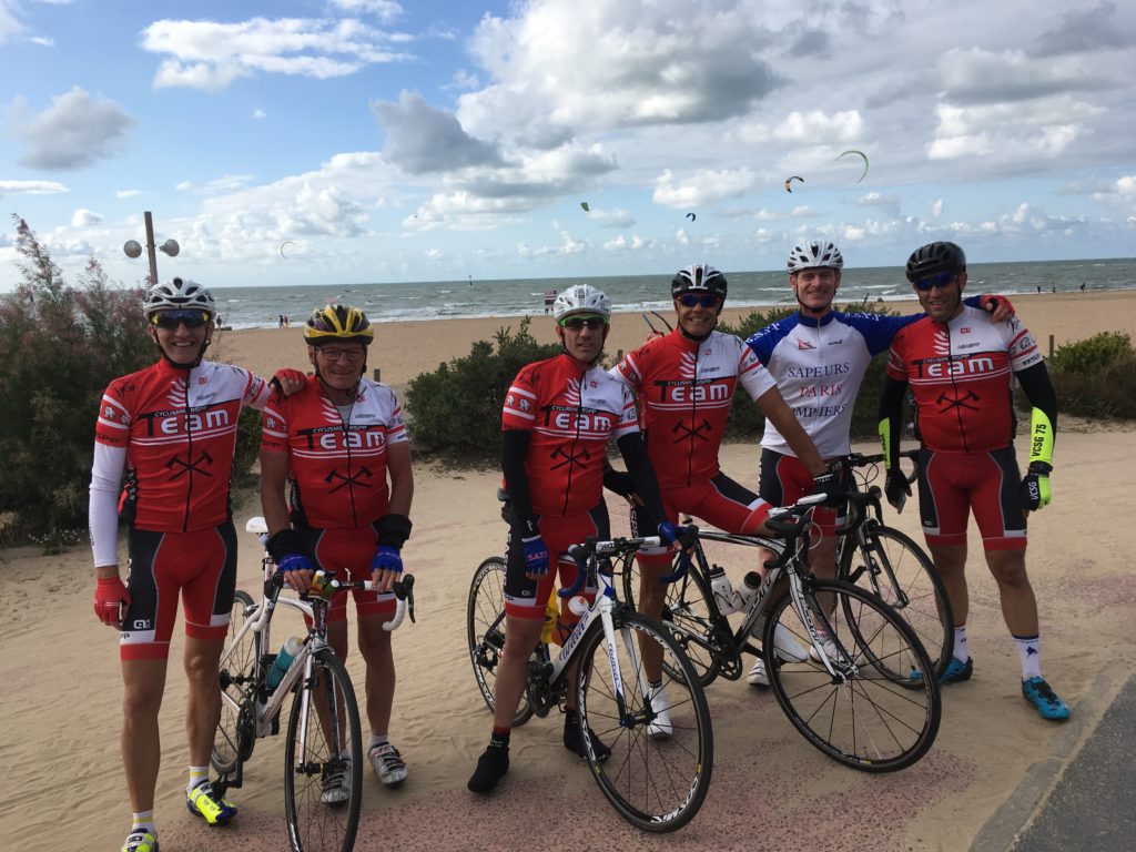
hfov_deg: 61.7
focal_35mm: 29
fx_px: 952
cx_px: 568
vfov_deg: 48.2
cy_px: 426
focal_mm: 4.15
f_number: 2.2
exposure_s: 1/1479
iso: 25
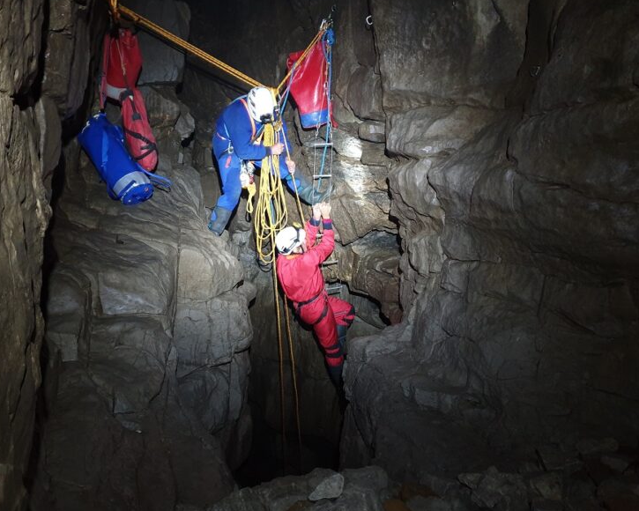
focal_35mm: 28
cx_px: 318
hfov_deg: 62.2
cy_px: 256
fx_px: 530
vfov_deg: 51.5
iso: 320
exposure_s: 1/17
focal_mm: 4.3
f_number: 1.5
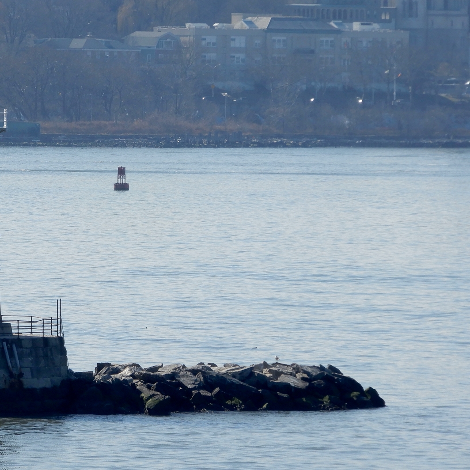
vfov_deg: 2.6
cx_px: 107
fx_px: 10415
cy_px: 212
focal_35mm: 678
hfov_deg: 2.6
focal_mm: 80.3
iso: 80
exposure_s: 1/500
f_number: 6.3
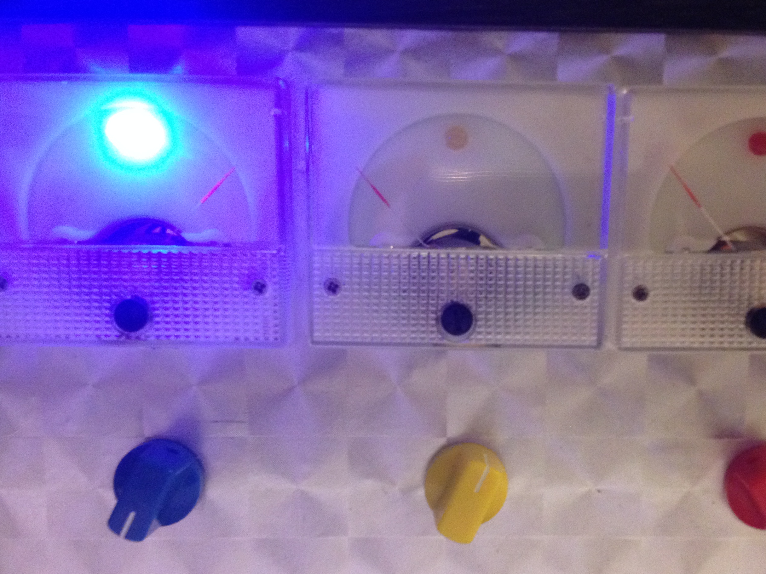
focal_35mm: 47
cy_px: 366
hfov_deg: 40.3
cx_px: 457
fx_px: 1040
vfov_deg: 30.7
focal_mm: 4.28
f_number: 2.4
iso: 250
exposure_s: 1/20
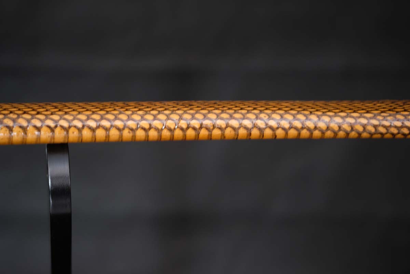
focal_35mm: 90
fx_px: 1025
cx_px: 205
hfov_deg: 22.6
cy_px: 137
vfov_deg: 15.2
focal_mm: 60
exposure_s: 1/8
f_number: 2.4
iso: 320
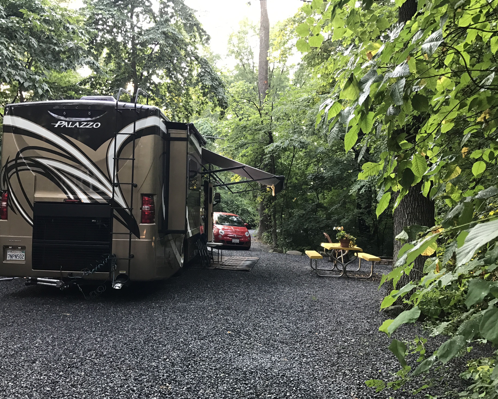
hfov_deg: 58.7
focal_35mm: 30
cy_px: 202
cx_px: 230
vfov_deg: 48.5
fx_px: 442
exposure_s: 1/24
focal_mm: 3.99
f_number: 1.8
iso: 40
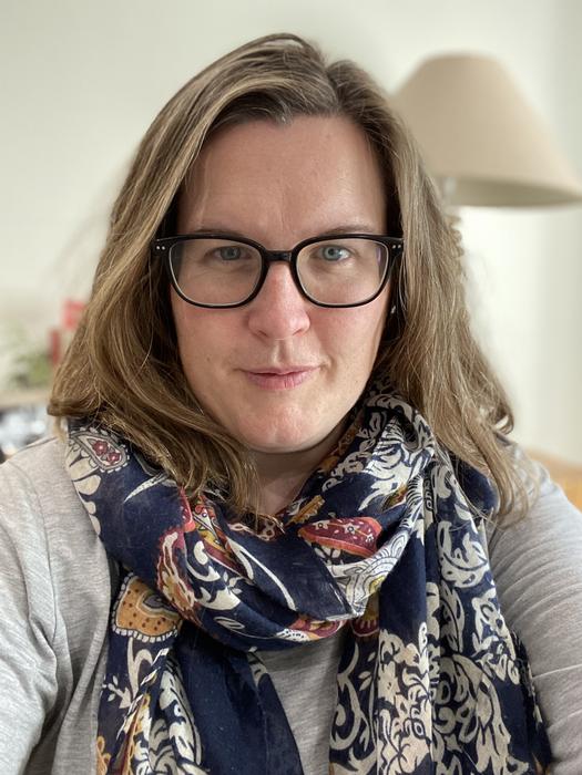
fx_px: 673
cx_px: 291
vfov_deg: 60.0
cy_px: 388
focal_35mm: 30
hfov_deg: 46.8
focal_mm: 2.71
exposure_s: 1/50
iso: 160
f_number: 2.2
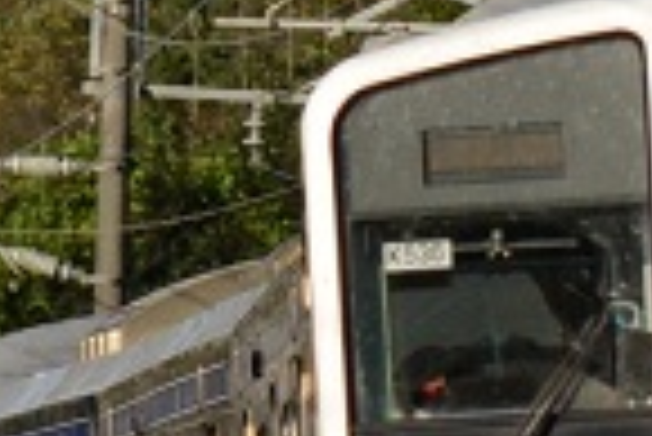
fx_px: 24673
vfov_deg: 1.0
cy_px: 494
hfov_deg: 1.5
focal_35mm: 1361
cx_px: 355
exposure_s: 1/3200
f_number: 7.1
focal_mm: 220
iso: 800
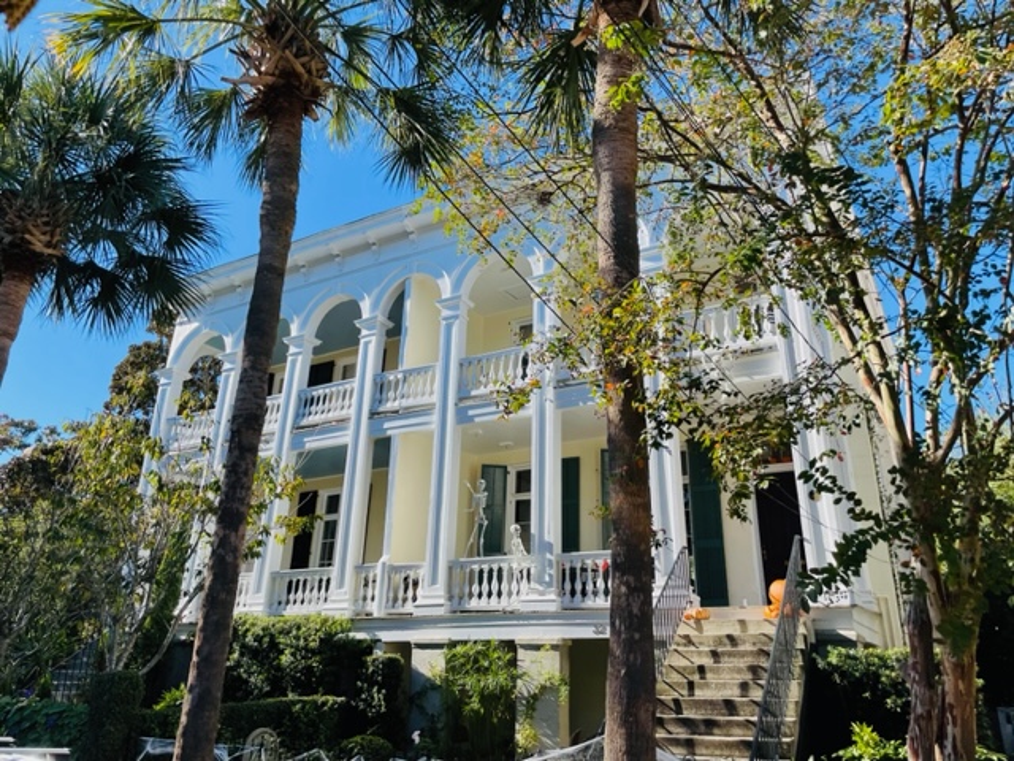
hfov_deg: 67.3
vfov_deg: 53.1
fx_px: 762
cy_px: 380
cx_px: 507
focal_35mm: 26
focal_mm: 4.2
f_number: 1.6
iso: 32
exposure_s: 1/1304
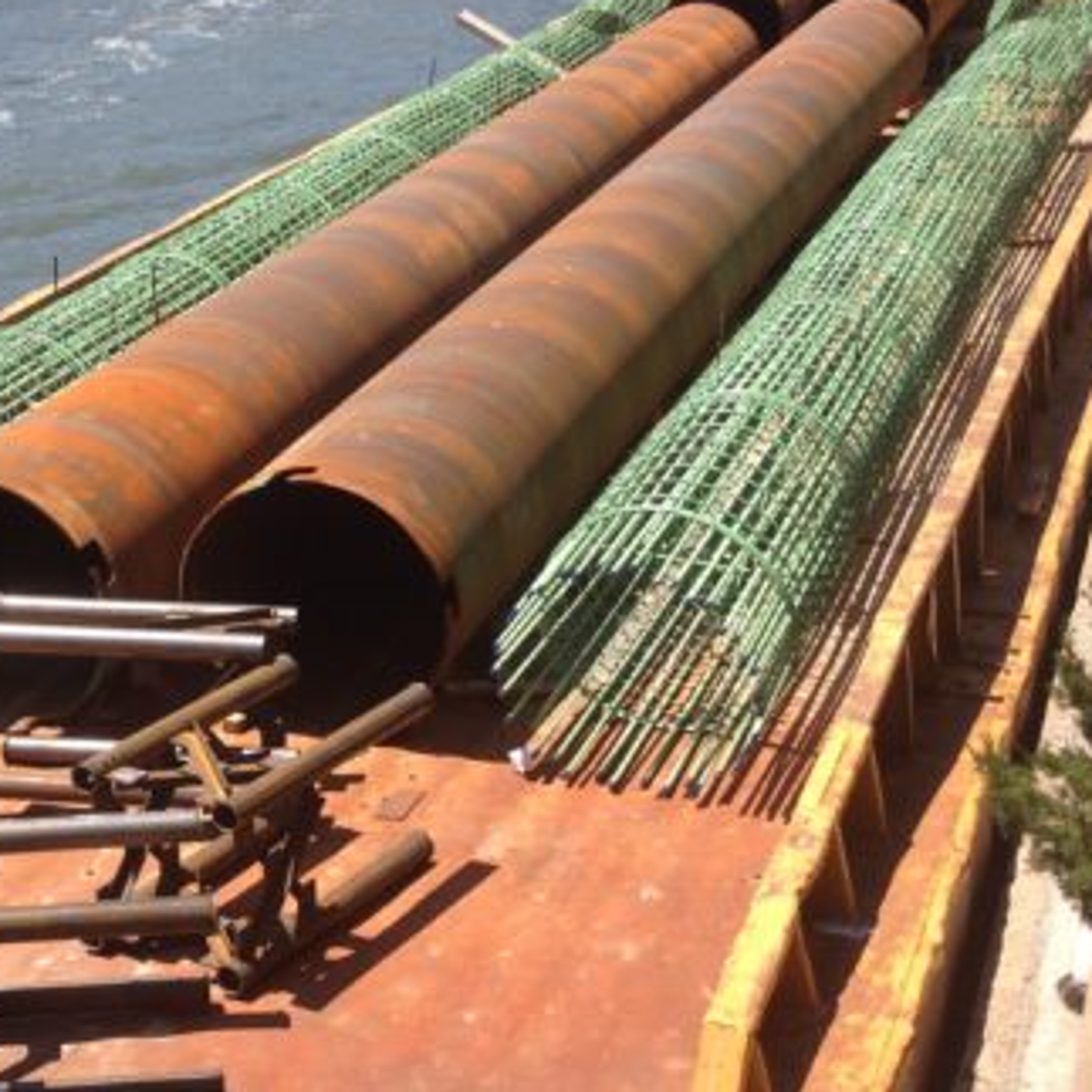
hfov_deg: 25.8
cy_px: 494
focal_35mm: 65
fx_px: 2320
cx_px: 139
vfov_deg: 26.5
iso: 50
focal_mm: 4.12
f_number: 2.4
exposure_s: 1/951
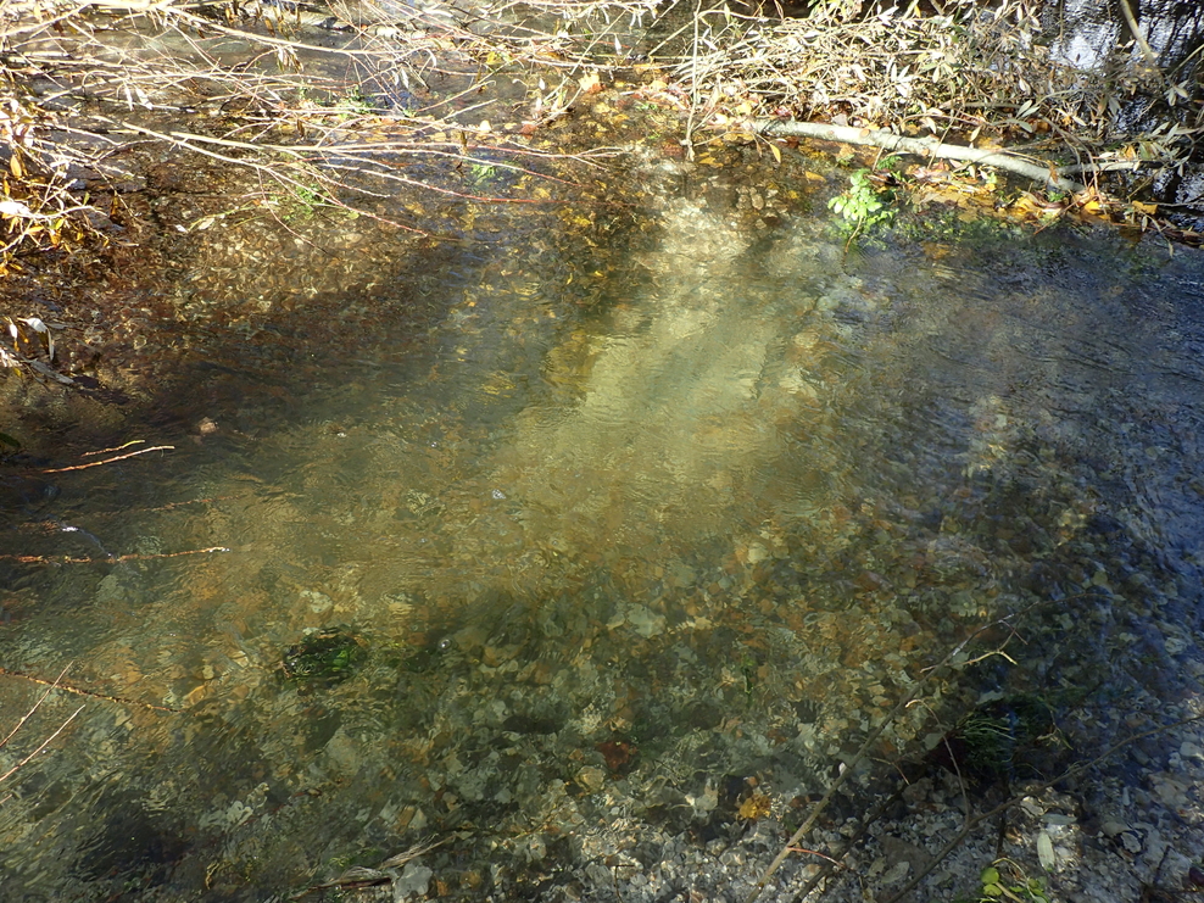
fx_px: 870
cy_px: 452
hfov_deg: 69.4
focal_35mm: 25
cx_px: 602
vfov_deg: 54.9
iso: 100
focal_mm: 4.5
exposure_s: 1/250
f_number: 2.8
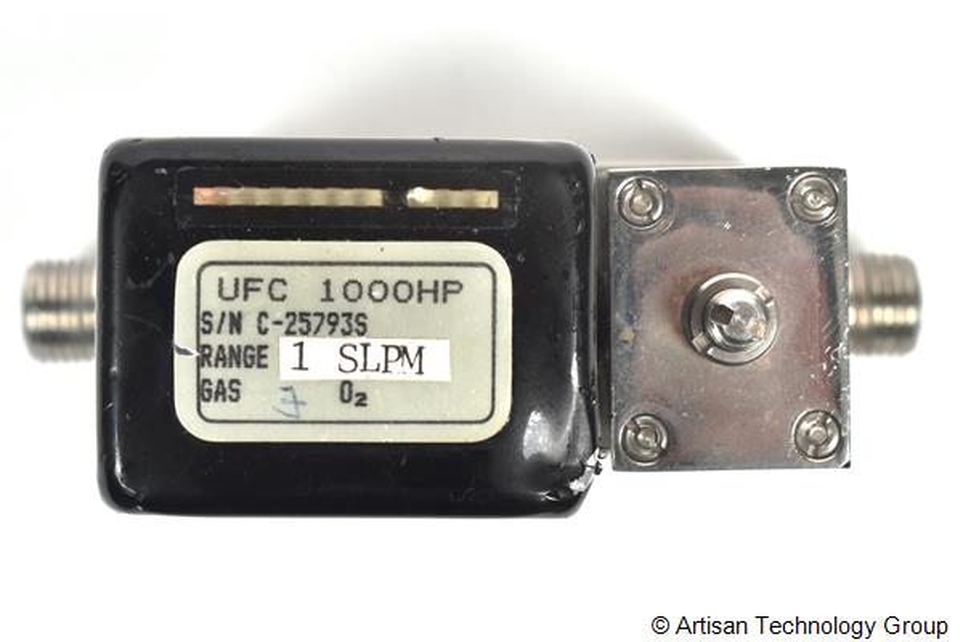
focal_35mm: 82
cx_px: 482
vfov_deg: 16.6
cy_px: 321
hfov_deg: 24.6
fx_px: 2207
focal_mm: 55
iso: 200
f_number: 11
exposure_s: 1/200
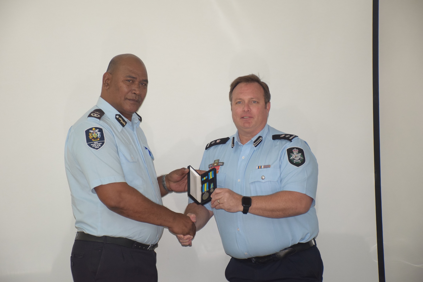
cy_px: 141
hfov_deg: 19.5
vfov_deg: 13.0
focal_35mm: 105
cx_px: 212
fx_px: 1234
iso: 1250
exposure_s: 1/60
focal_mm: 70
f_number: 5
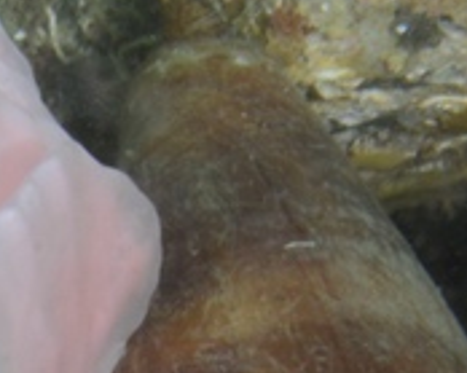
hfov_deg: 4.0
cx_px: -137
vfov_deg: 3.2
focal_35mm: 484
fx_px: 6686
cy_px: 687
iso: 400
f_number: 32
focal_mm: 60
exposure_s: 1/60
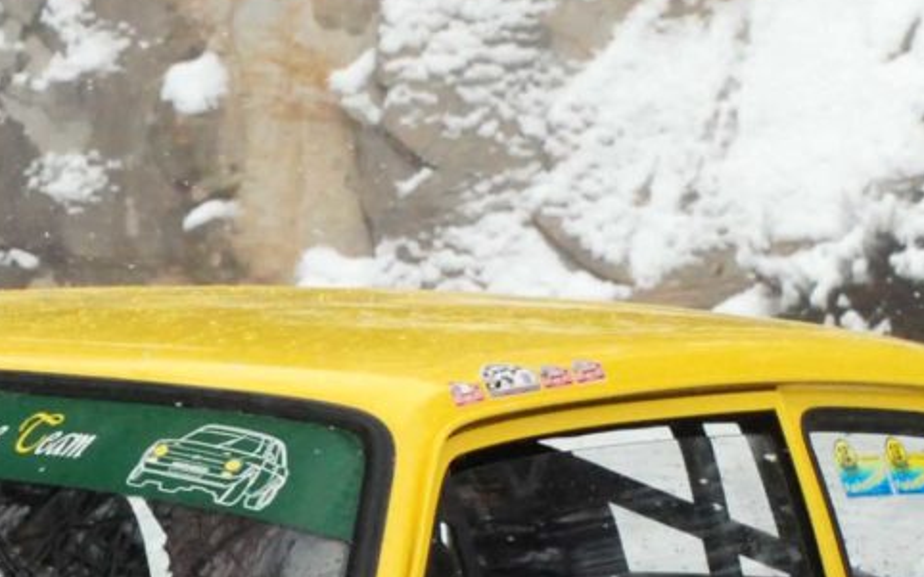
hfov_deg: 5.5
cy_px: 1040
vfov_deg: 3.5
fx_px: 9491
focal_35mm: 377
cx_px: -226
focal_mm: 58
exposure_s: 1/1000
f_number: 8
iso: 800
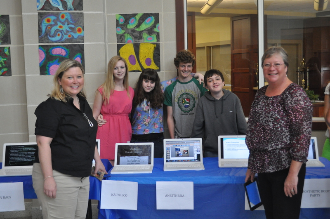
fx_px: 467
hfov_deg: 38.9
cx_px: 165
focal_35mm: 51
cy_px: 110
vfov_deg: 26.4
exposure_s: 1/125
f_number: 5
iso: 1600
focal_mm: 34
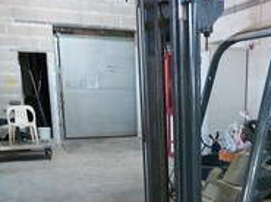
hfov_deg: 36.2
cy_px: 177
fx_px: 406
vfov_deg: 27.1
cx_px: 195
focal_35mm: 52
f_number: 1.8
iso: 1000
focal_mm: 5.23
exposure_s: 1/17
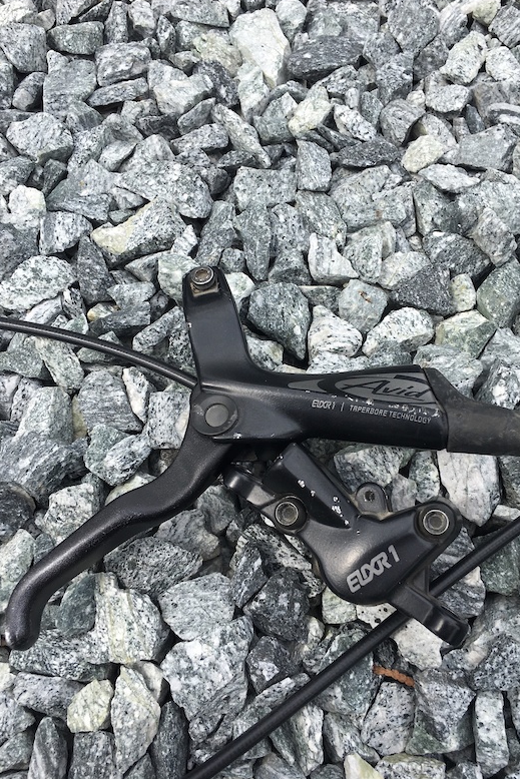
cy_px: 385
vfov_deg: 60.3
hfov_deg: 42.3
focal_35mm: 31
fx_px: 671
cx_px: 283
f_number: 2.2
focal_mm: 4.15
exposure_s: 1/620
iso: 25
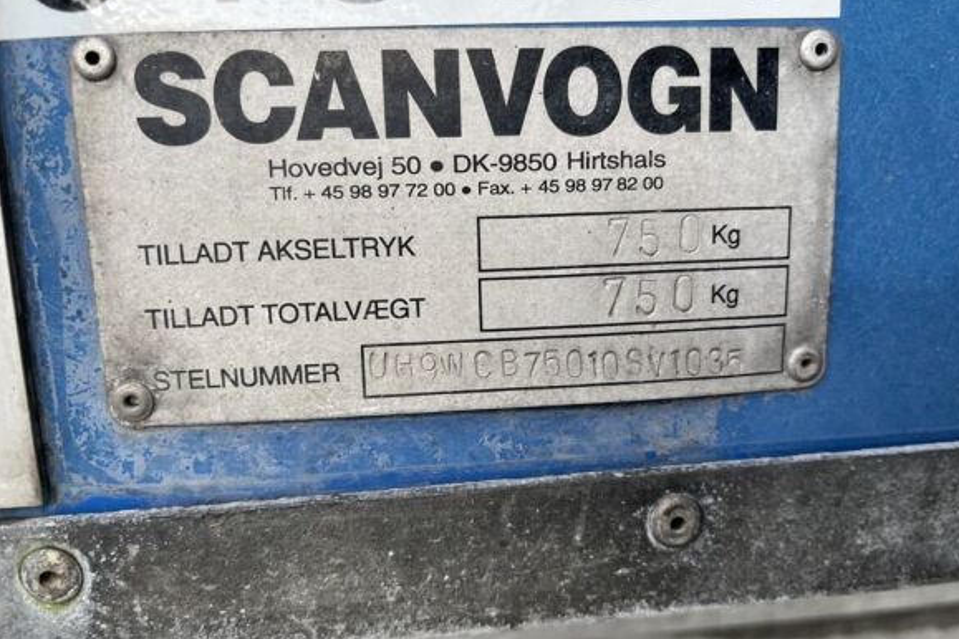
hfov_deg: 65.5
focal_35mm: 28
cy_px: 328
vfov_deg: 46.4
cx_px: 482
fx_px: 746
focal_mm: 5.1
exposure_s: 1/913
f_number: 1.6
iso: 50
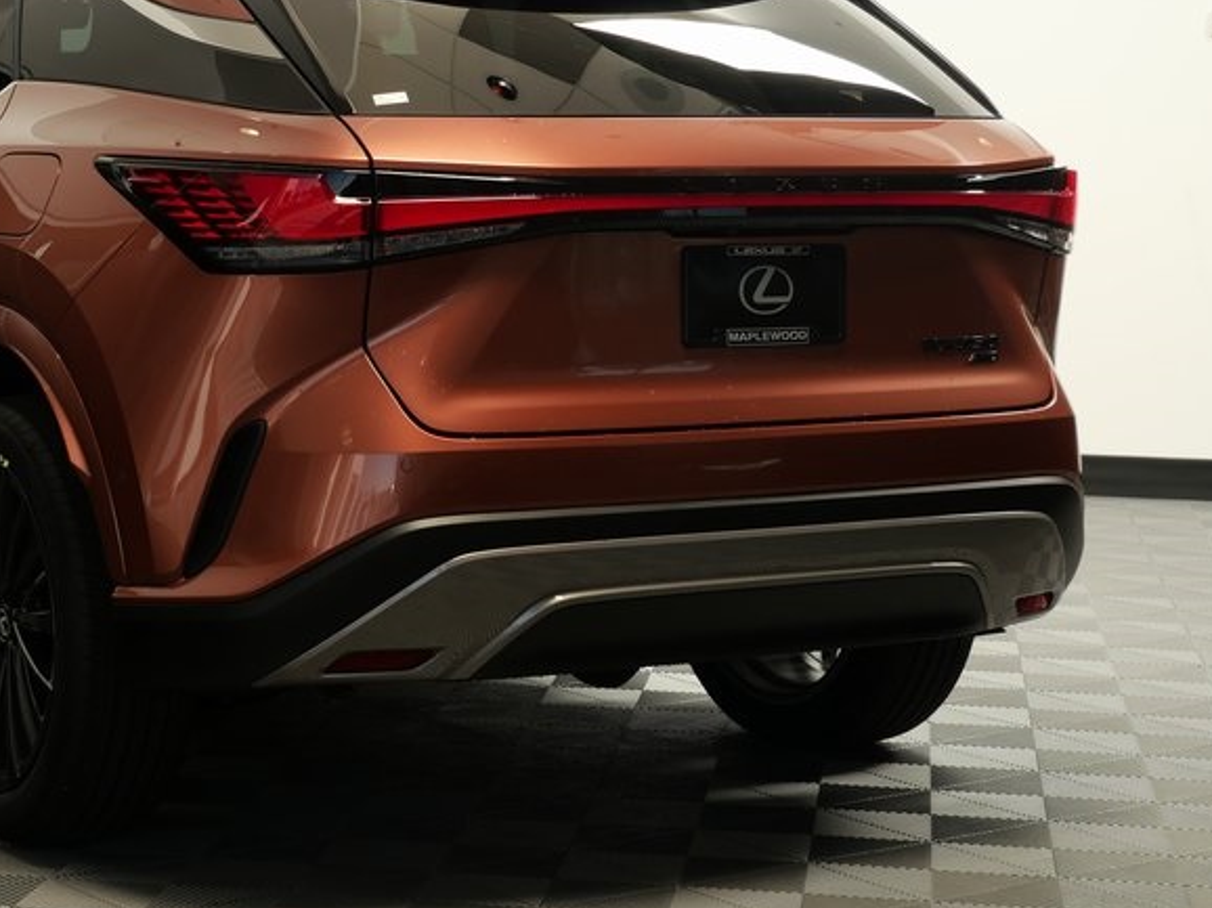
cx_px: 235
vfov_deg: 18.9
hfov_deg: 24.6
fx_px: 2730
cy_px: 394
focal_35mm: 78
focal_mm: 22
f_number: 5.6
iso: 250
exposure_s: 1/200
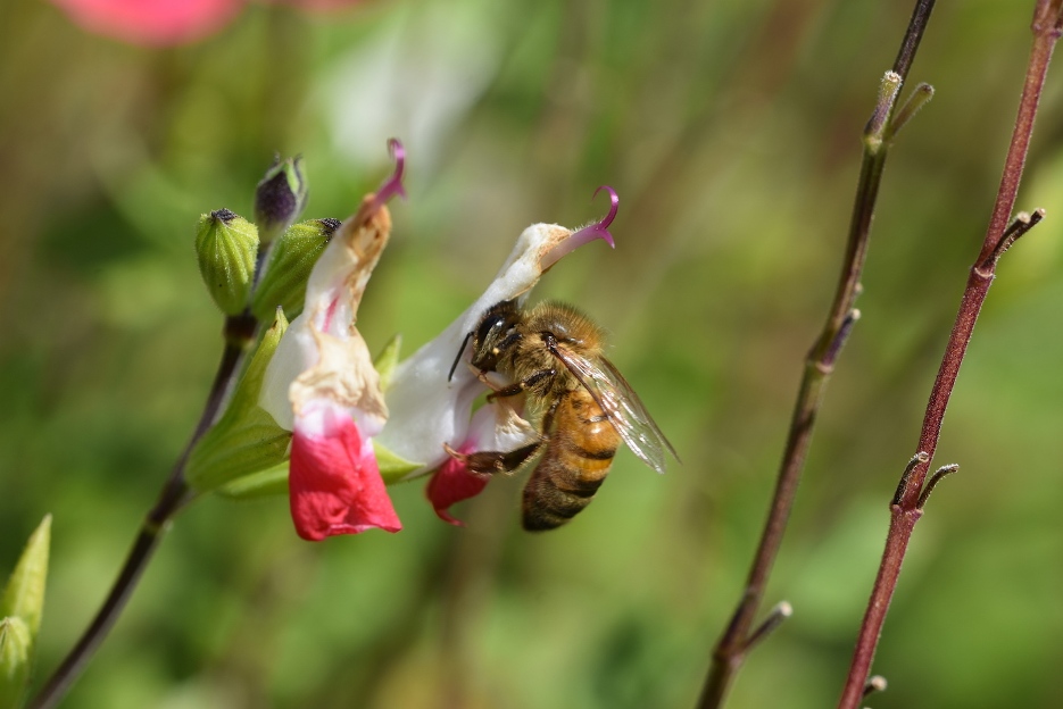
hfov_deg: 15.2
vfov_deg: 10.2
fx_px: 3987
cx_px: 532
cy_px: 354
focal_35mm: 135
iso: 100
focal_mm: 90
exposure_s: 1/200
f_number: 7.1
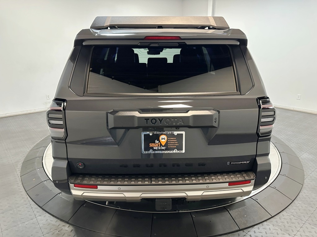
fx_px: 220
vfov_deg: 56.8
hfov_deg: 71.6
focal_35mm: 24
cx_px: 158
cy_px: 118
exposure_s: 1/60
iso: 640
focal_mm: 6.86
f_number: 1.78
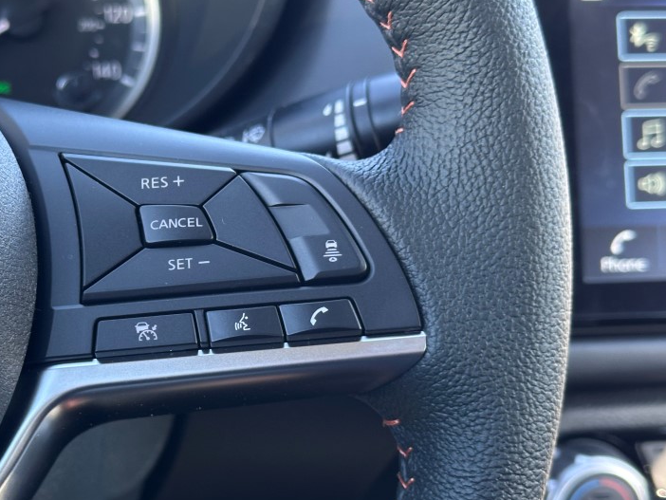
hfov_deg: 27.5
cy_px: 300
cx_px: 189
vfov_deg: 21.0
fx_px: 1347
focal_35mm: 70
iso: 80
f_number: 1.78
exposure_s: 1/78
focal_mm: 6.86
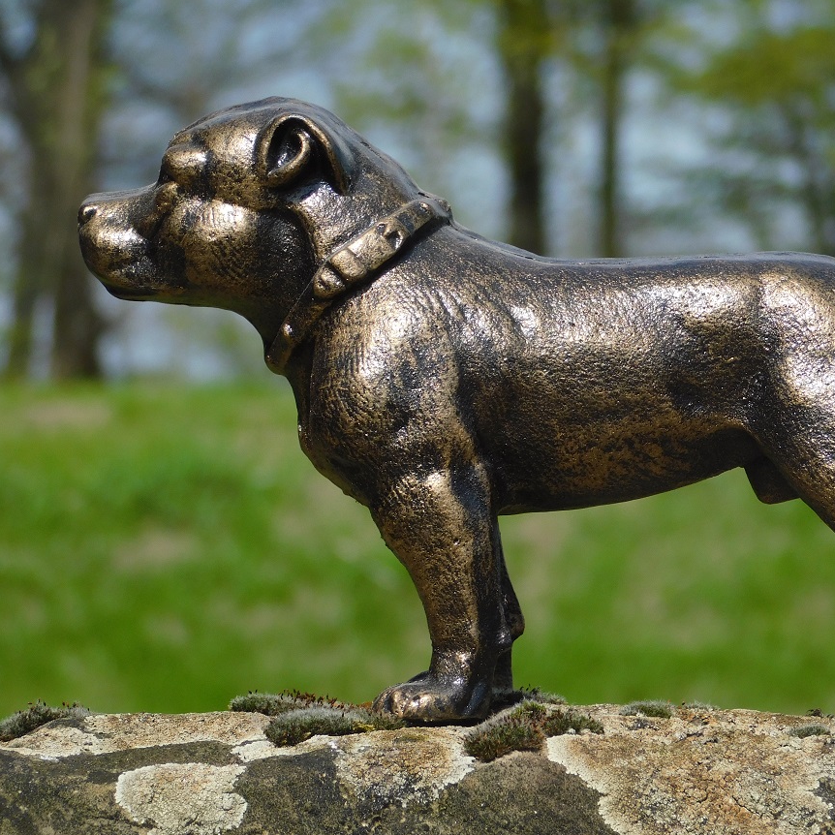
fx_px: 10834
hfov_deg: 4.4
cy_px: 418
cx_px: 557
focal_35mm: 397
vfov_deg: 4.4
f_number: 5.8
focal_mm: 59.7
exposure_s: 1/640
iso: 125
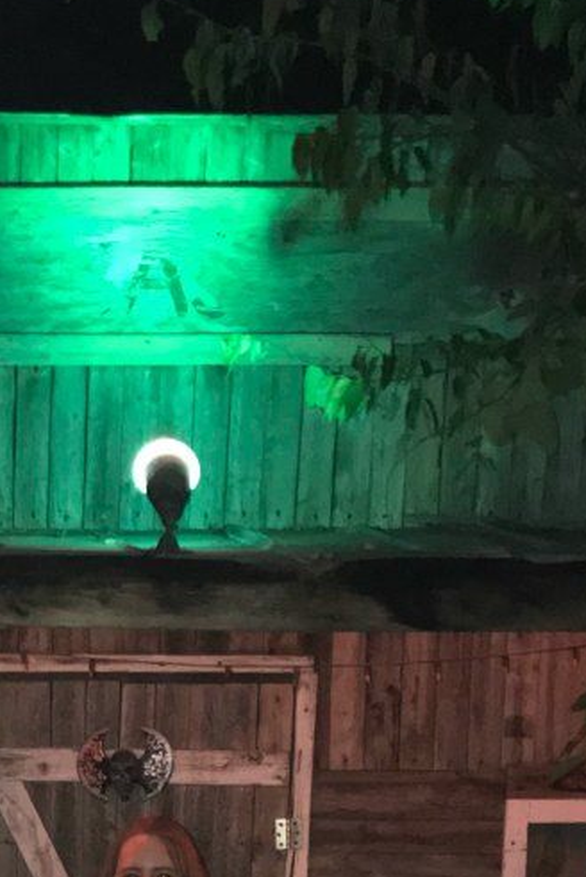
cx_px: 63
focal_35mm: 79
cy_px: 1135
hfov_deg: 17.1
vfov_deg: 22.9
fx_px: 1926
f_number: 1.8
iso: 160
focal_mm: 3.99
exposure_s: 1/16
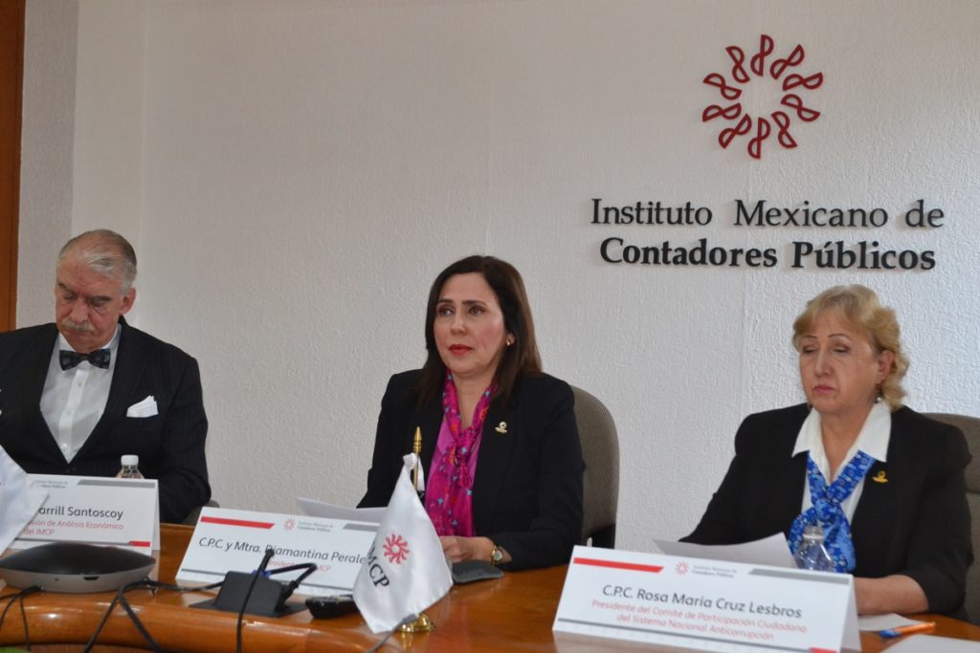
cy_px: 326
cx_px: 490
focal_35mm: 60
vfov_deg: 22.6
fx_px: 1633
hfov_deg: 33.4
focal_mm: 40
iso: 2000
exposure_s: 1/60
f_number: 5.3
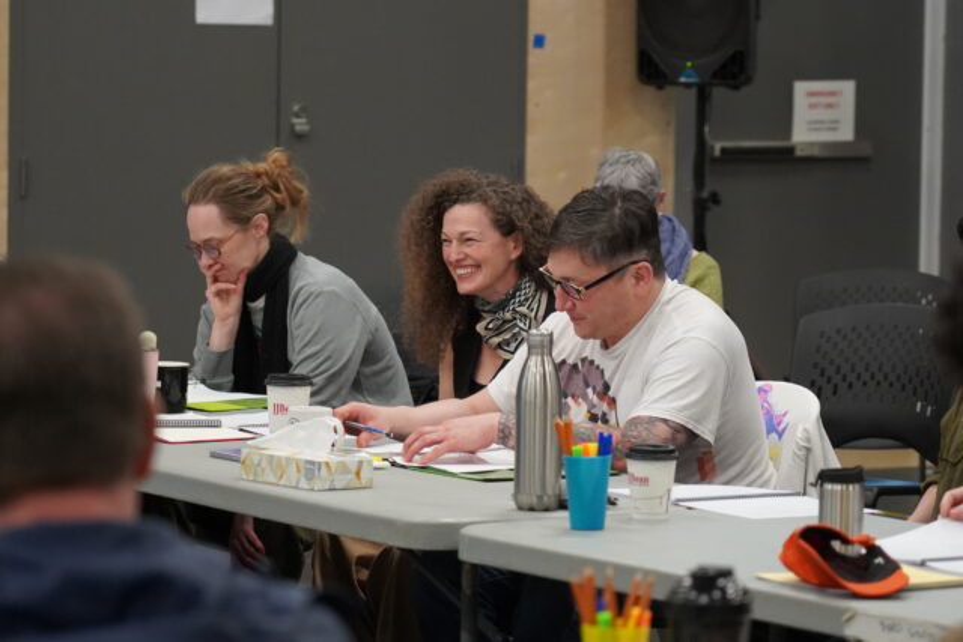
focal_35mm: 157
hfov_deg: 13.1
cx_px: 482
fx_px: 4200
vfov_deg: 8.7
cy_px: 321
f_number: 4
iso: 5000
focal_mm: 105
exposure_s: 1/160
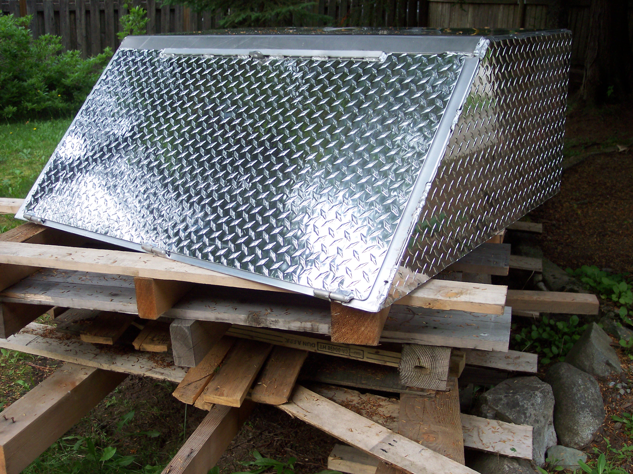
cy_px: 237
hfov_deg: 49.0
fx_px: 694
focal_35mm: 38
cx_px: 316
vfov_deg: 37.7
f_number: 2.8
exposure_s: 1/180
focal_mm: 8
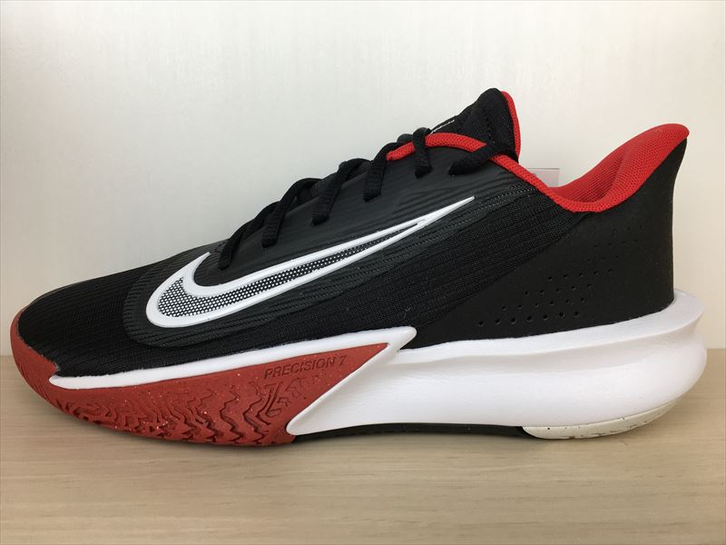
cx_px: 363
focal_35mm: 29
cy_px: 272
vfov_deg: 48.2
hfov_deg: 61.7
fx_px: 608
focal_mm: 4.15
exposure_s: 1/120
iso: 32
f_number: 2.2
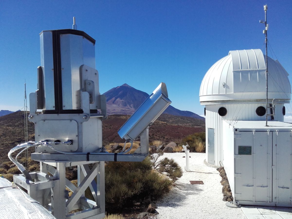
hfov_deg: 58.4
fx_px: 261
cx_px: 146
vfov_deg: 45.4
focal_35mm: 31
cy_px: 110
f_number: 2.2
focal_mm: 3.31
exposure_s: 1/1927
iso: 50
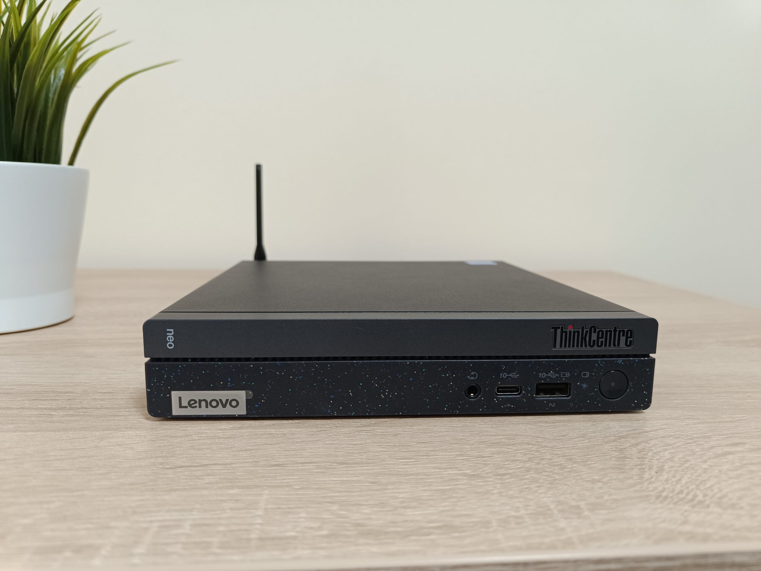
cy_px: 286
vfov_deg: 56.8
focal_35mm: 24
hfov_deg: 71.6
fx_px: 528
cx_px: 380
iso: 468
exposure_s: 1/50.1
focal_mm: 5.59
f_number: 1.88
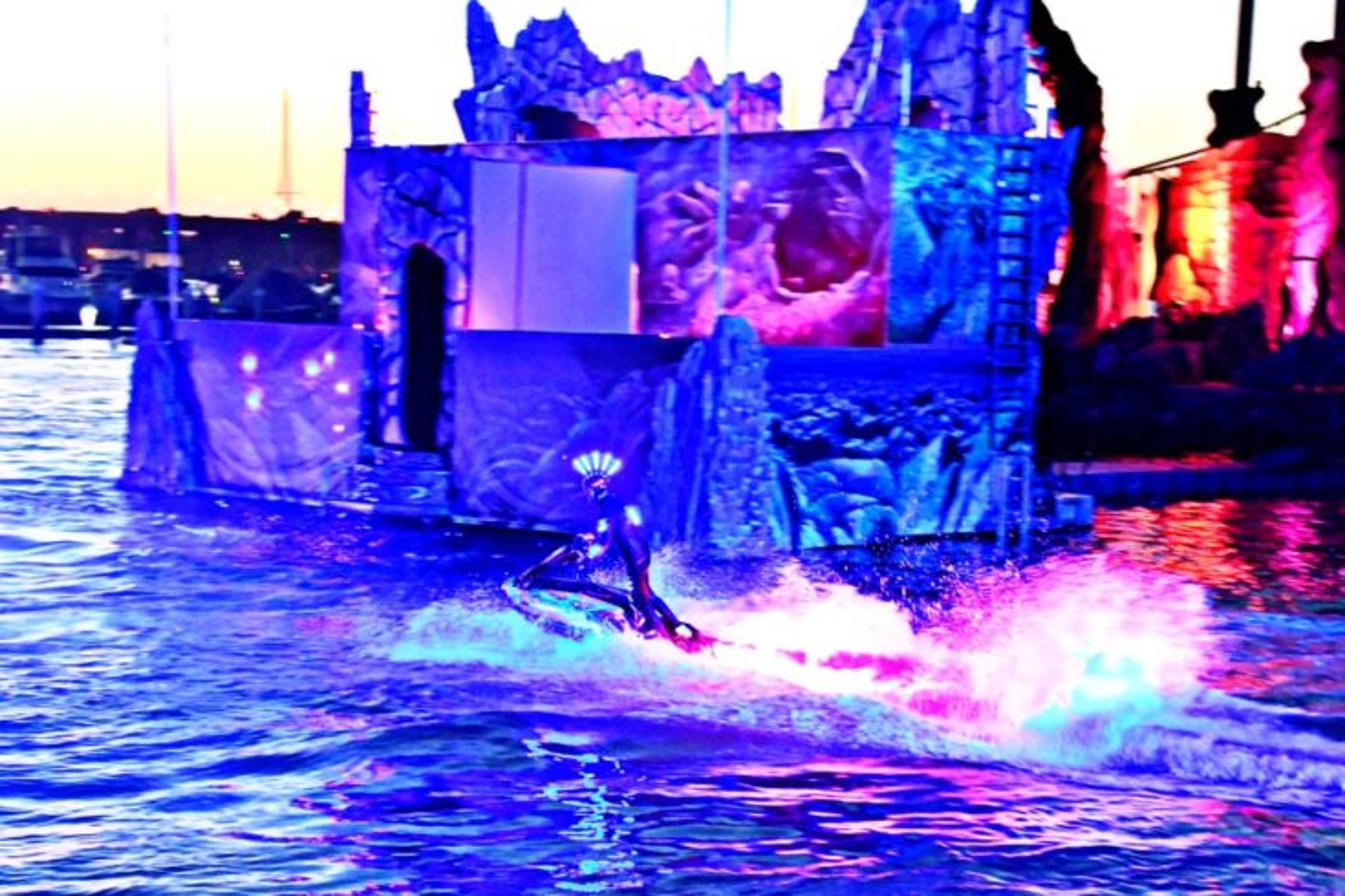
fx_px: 2241
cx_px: 672
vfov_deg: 22.6
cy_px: 448
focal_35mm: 60
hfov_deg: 33.4
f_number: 4.2
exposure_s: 1/50
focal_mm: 40
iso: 12800
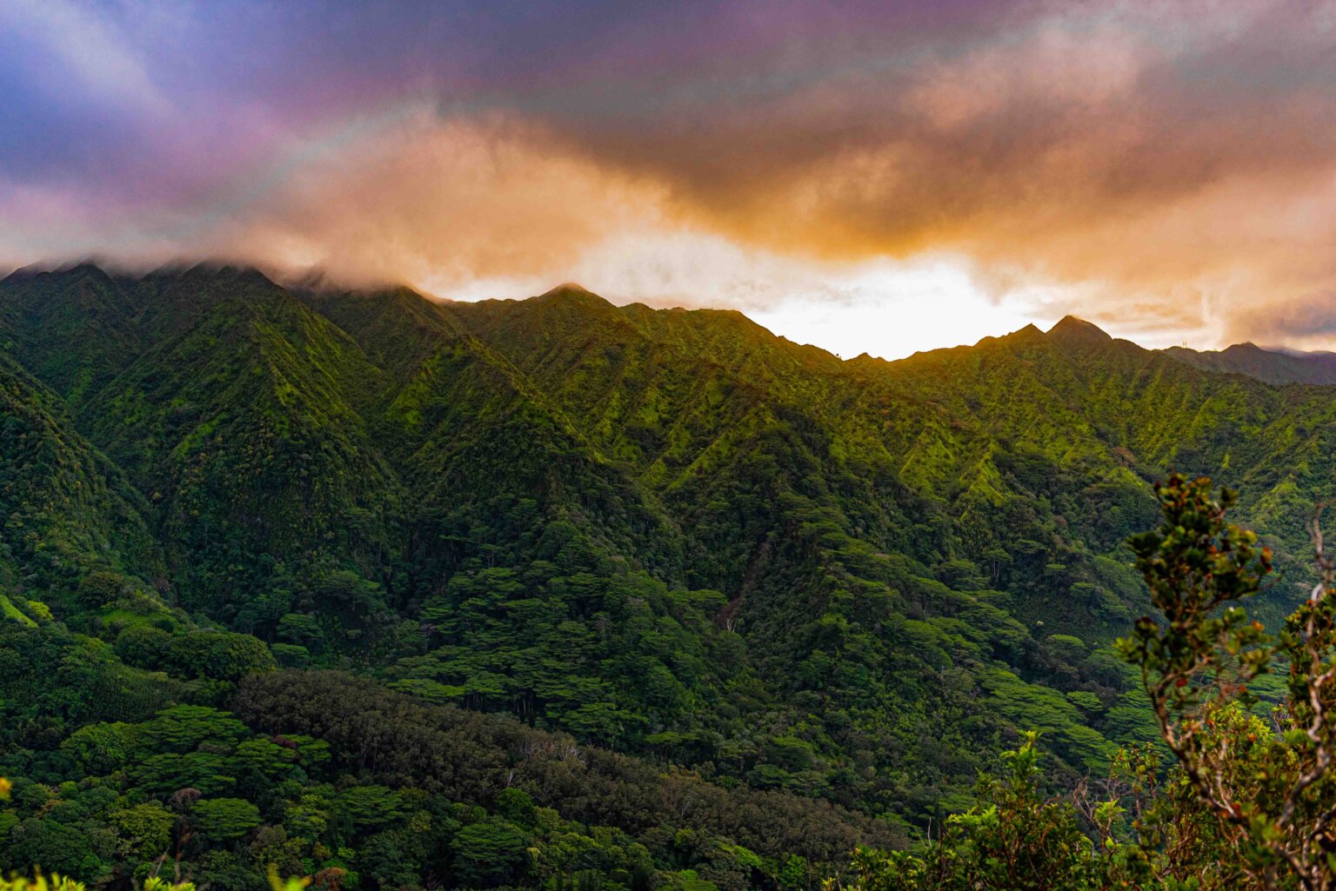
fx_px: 1299
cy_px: 446
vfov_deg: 37.9
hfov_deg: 54.4
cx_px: 668
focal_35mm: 35
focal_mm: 35
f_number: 3.5
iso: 800
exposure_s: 1/800
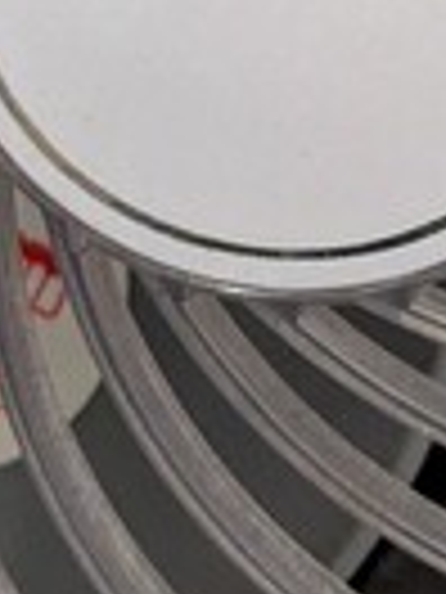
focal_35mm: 161
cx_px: 387
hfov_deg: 9.2
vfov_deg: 12.3
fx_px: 2766
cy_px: 234
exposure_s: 1/50
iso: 552
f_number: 1.89
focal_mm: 5.43
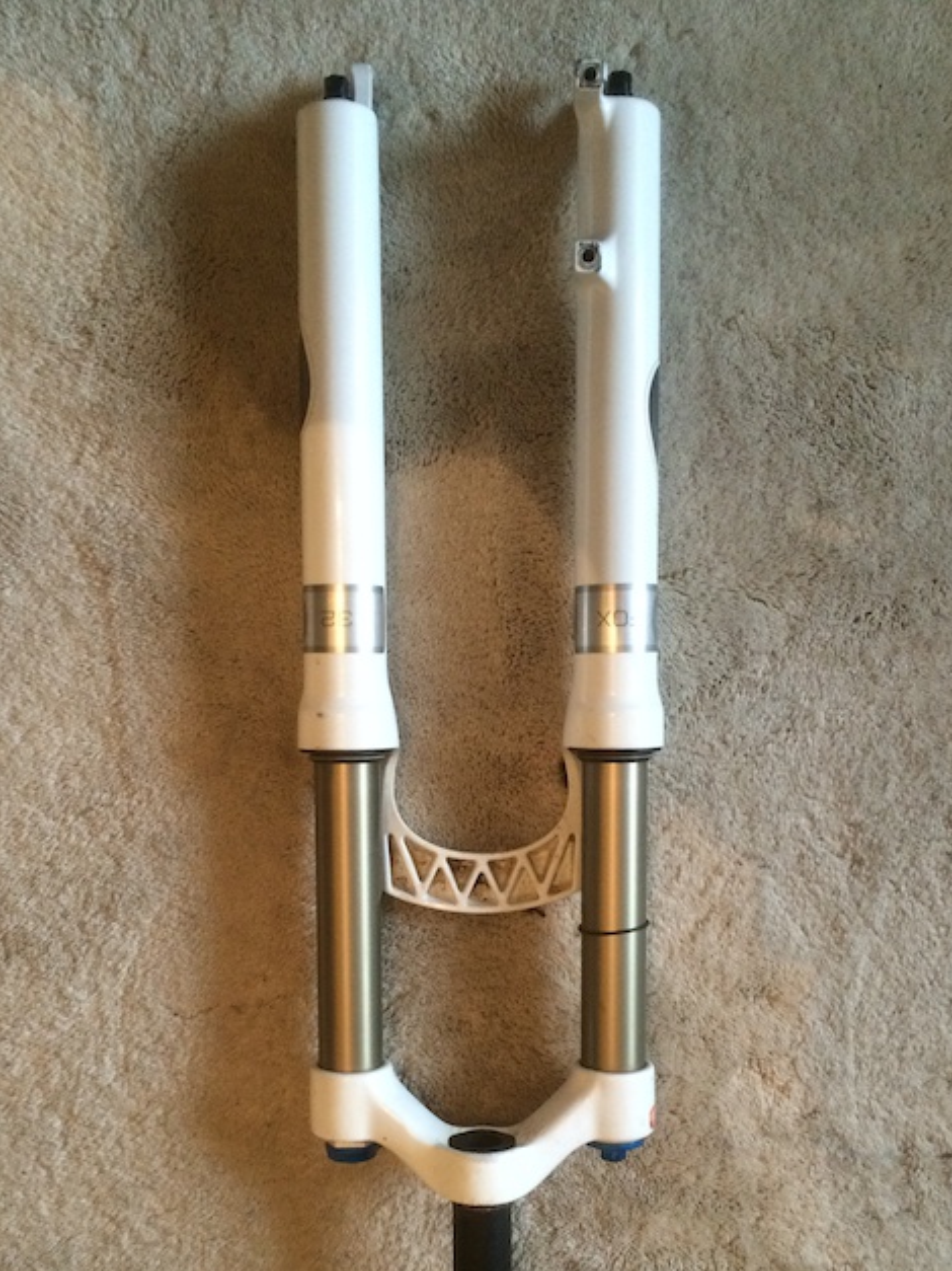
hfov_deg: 38.7
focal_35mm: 37
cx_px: 474
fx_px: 1357
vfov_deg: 49.6
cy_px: 809
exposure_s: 1/17
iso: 320
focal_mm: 4.15
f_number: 2.2
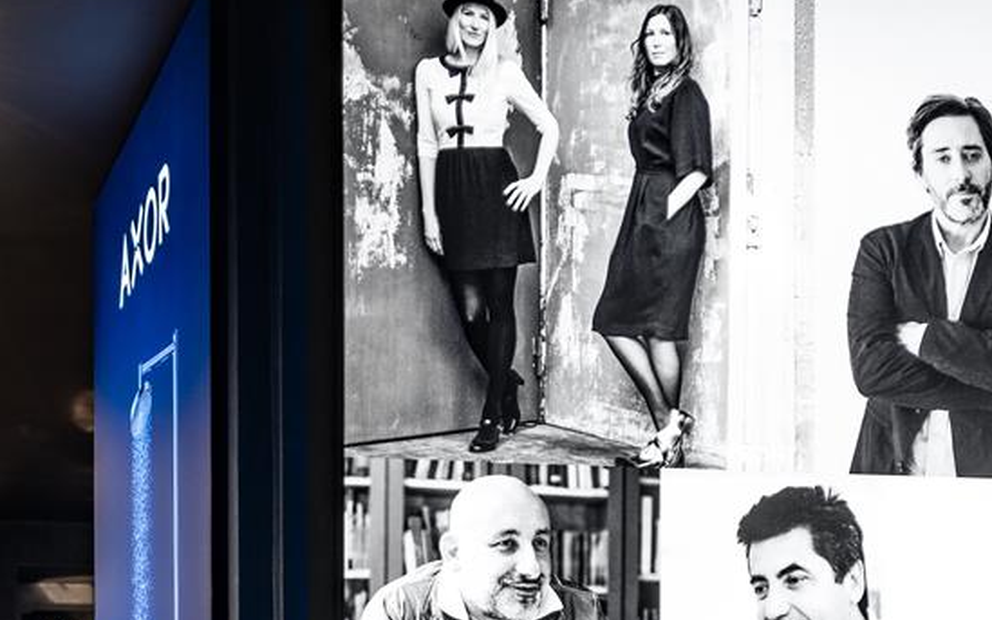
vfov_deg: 13.8
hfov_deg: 22.8
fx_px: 2406
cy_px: 927
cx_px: 141
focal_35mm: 89
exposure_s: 1/20
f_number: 4
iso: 100
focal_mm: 40.3
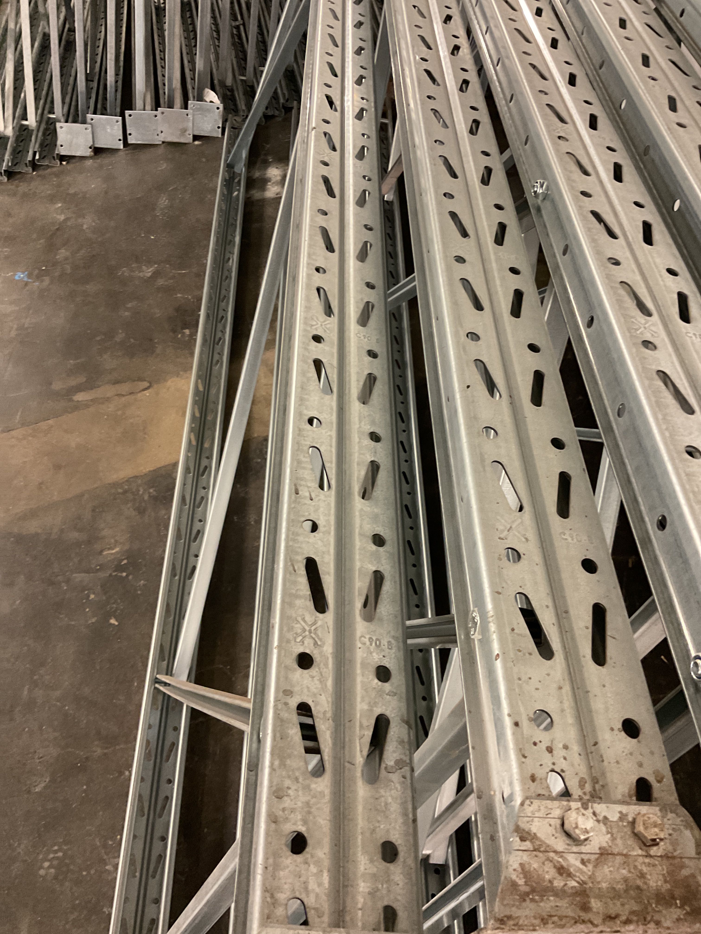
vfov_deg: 61.7
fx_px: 783
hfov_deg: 48.2
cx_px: 350
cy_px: 467
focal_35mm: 29
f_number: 1.8
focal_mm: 3
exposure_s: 1/33
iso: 320
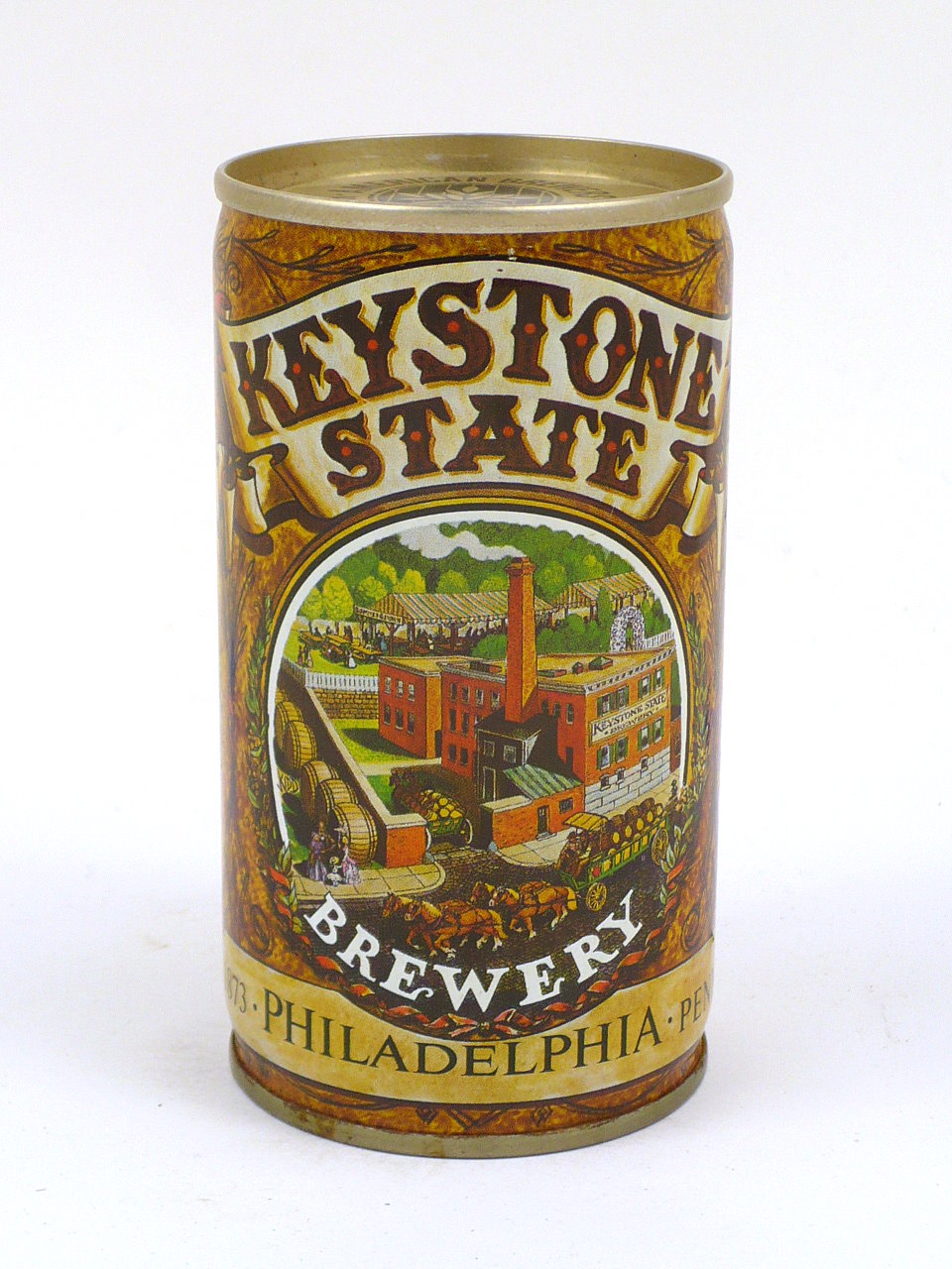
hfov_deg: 16.6
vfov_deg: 22.0
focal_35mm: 89
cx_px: 476
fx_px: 3264
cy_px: 634
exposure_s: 1/320
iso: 100
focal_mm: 9.9
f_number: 3.1
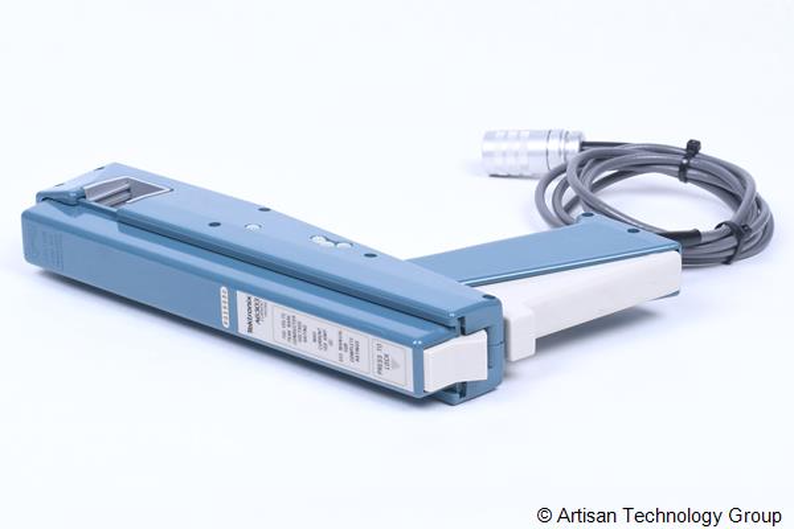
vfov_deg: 18.9
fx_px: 1588
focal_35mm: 72
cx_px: 397
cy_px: 264
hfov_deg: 28.1
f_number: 16
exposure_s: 1/200
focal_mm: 48
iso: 200
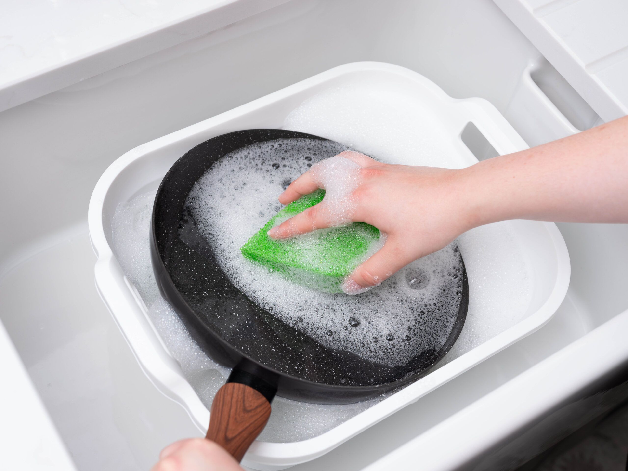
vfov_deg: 29.1
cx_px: 314
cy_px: 236
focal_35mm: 50
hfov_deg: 38.2
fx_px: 907
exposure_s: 1/125
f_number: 6.4
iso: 200
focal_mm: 63
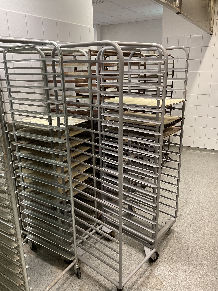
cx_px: 109
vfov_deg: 61.7
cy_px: 146
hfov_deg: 48.2
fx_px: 243
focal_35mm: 29
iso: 64
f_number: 1.8
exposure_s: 1/50
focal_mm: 3
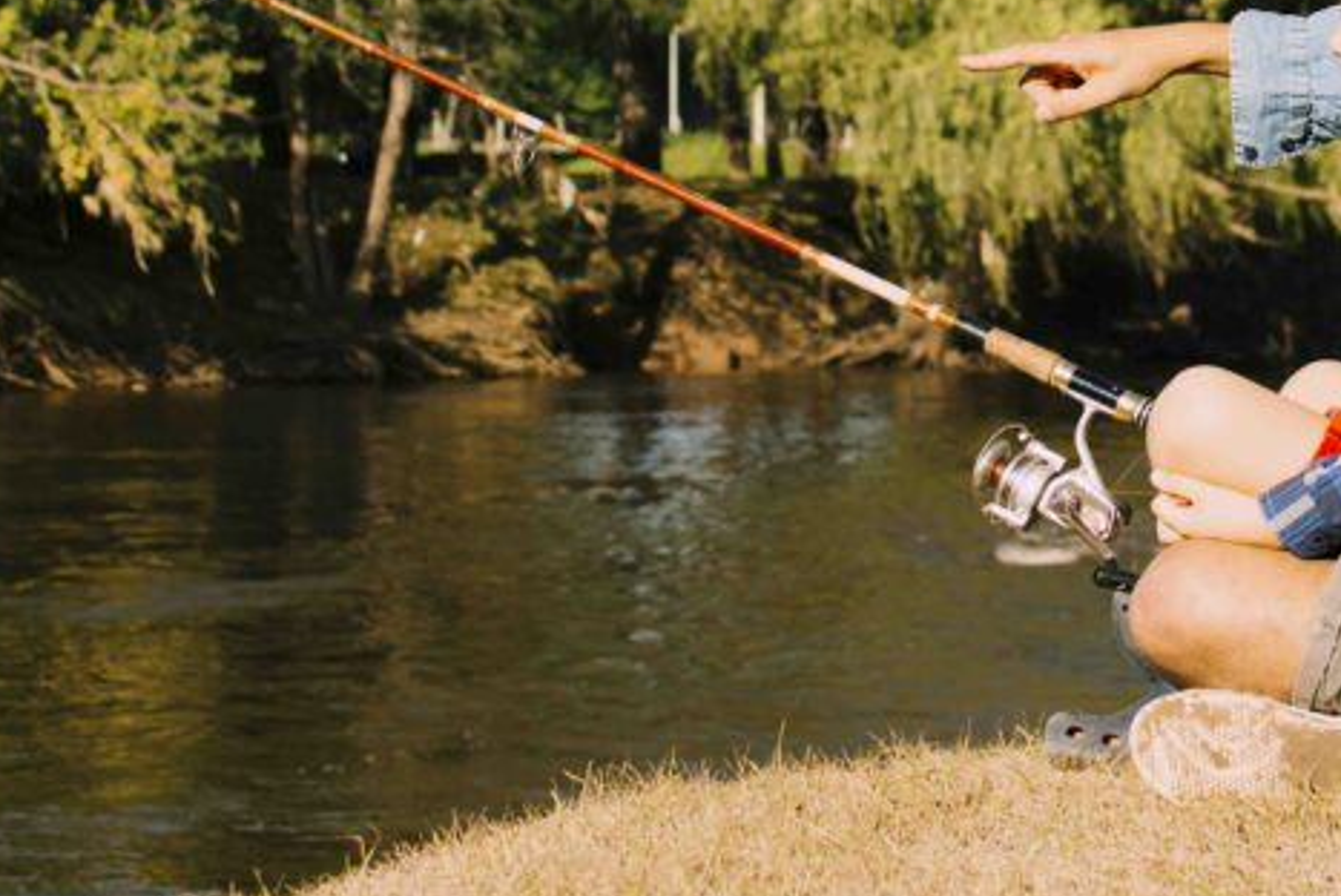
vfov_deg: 11.8
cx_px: 979
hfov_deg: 17.7
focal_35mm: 115
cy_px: 62
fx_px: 4290
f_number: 3.5
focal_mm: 35
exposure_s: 1/1000
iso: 100
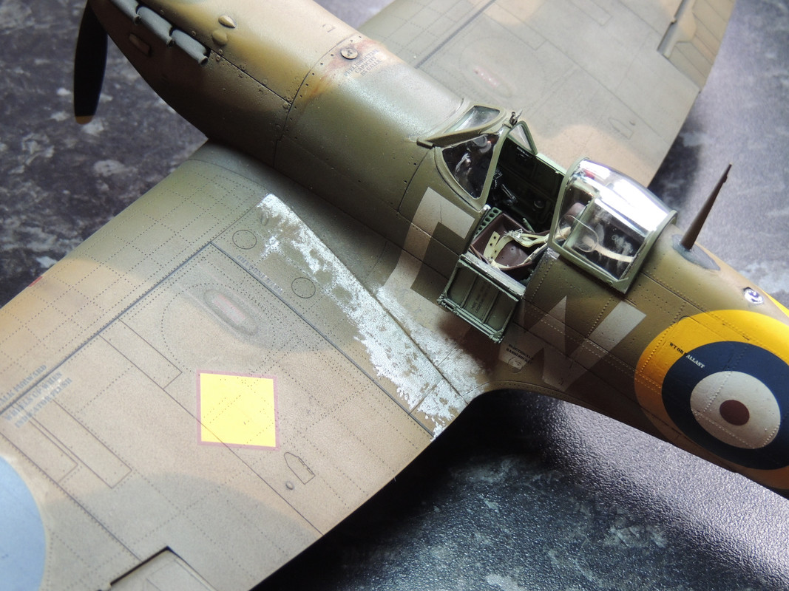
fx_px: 1253
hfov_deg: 34.9
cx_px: 394
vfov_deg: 26.6
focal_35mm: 55
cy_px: 296
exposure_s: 1/50
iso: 400
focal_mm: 9.8
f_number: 3.7
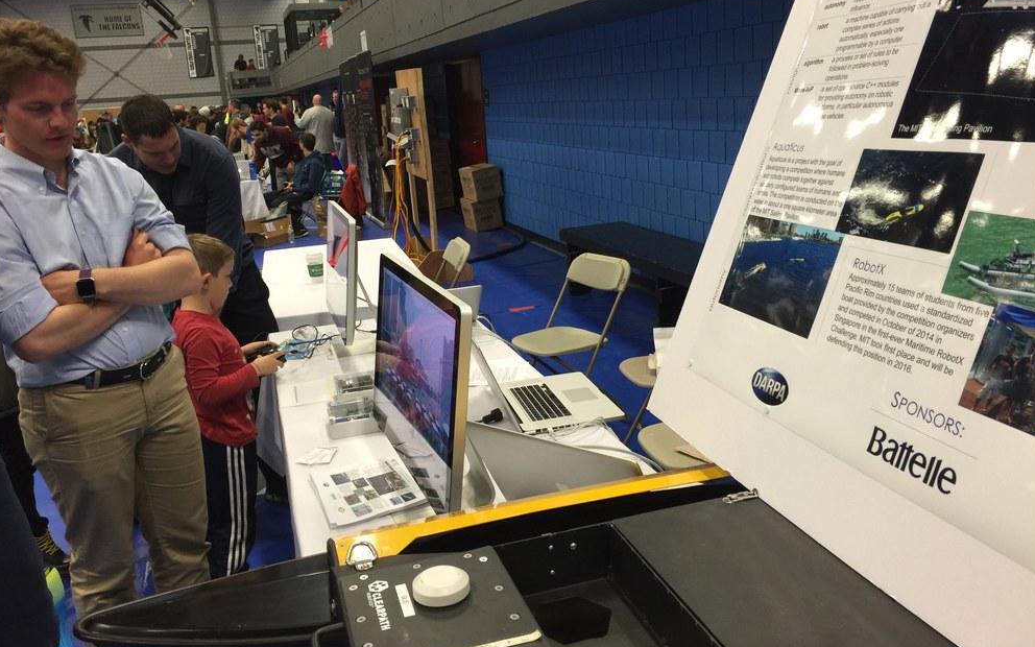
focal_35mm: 31
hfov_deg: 61.2
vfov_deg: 40.6
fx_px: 874
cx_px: 518
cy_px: 296
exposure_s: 1/15
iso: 32
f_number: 2.2
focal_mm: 4.15
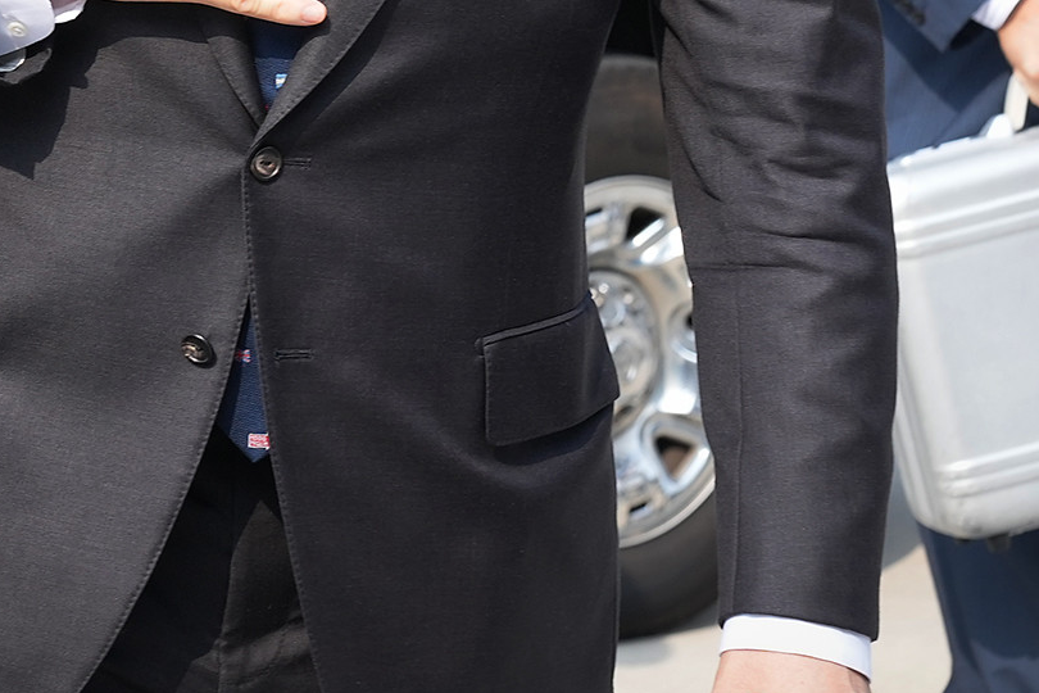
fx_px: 5454
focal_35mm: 189
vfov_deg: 7.2
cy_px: -133
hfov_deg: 10.6
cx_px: -413
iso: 400
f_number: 5.6
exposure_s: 1/640
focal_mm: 51
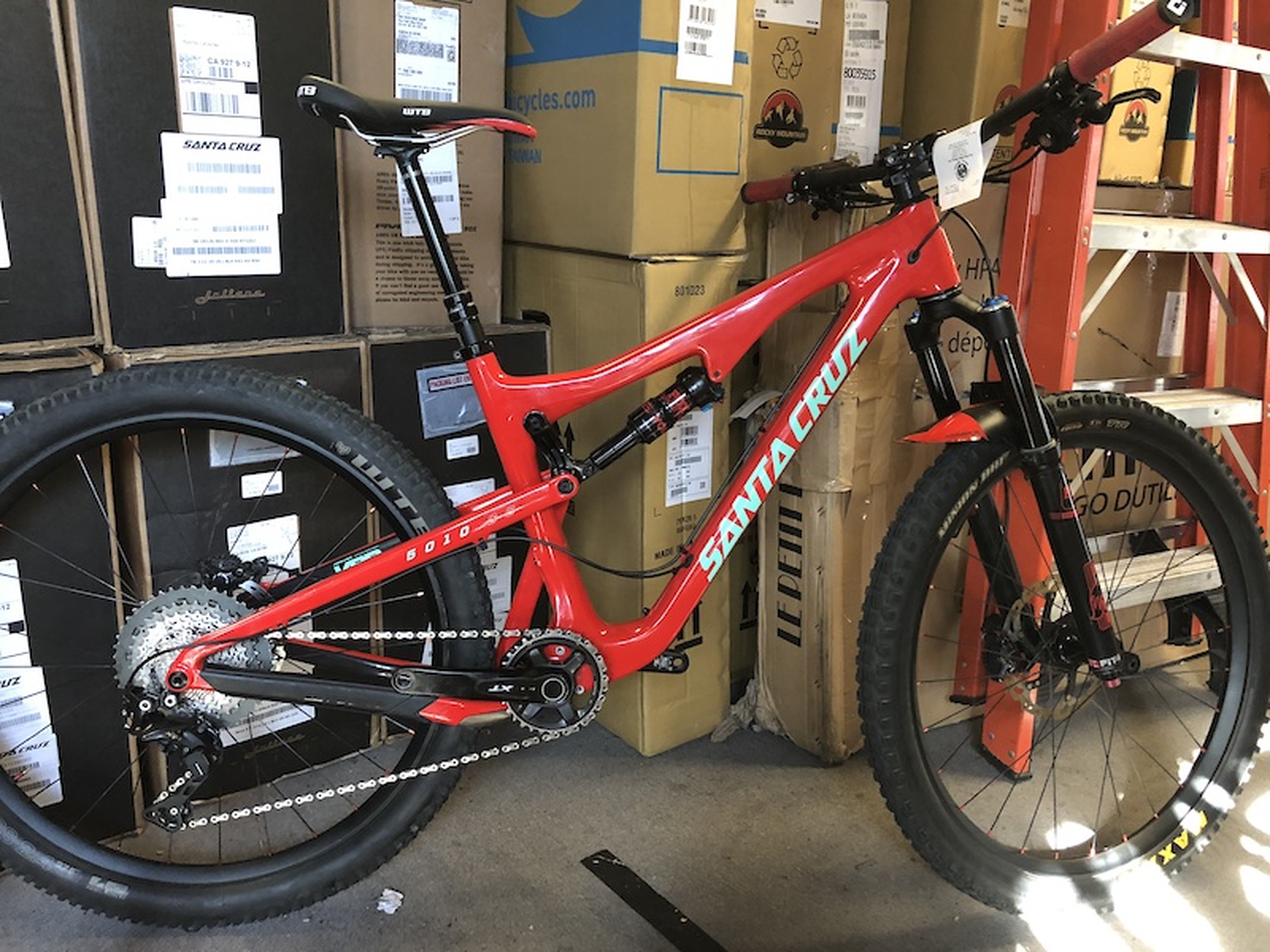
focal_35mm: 28
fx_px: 1027
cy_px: 476
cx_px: 635
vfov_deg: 49.7
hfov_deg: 63.4
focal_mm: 3.99
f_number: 1.8
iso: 100
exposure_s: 1/6
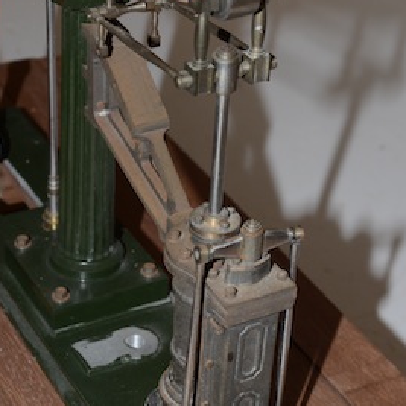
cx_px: 202
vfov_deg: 17.2
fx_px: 1340
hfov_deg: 17.2
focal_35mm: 101
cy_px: 242
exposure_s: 1/60
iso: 800
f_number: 10
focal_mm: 52
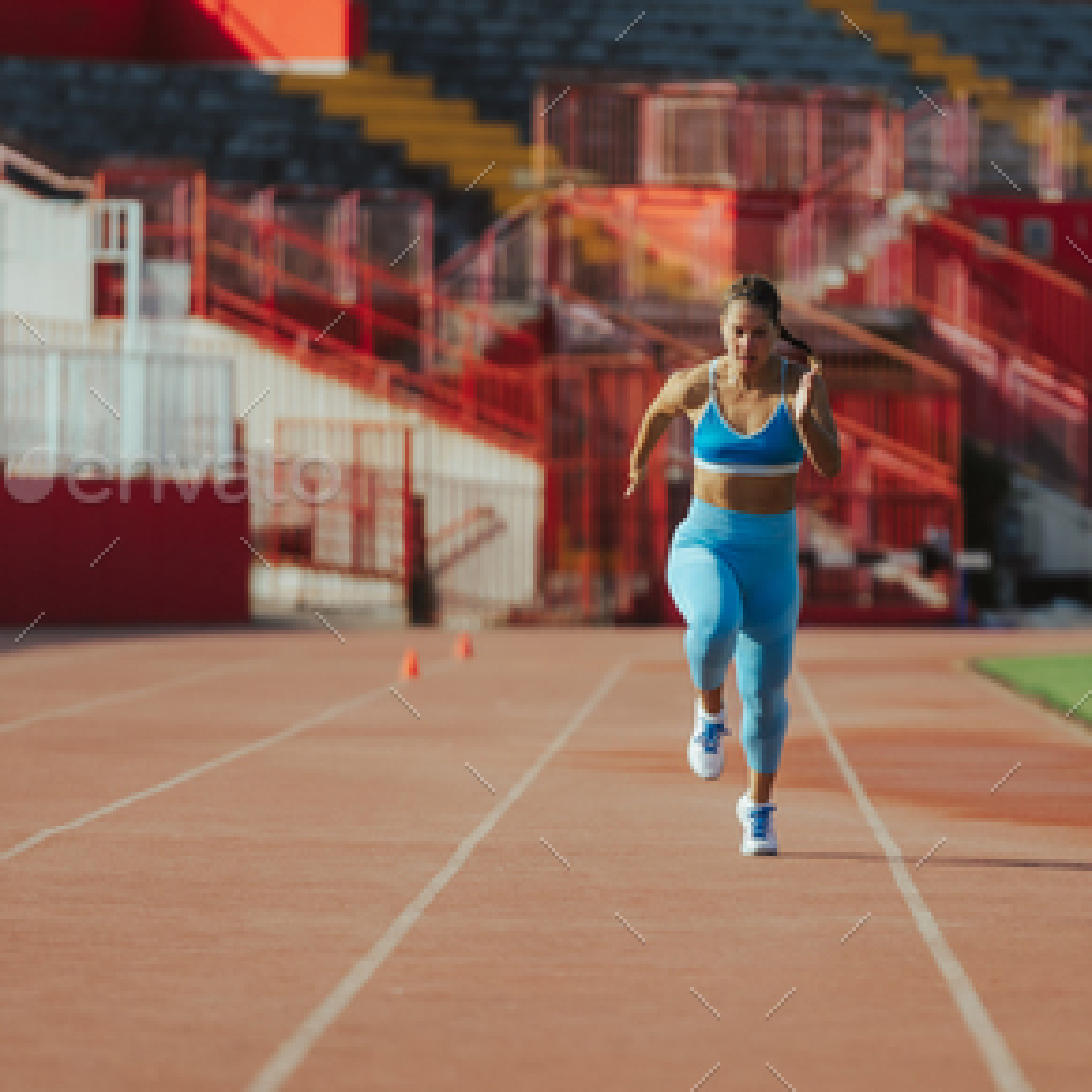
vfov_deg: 5.1
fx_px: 12313
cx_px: 724
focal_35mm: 345
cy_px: 651
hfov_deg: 5.1
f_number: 2.8
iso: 160
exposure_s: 1/1000
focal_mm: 200
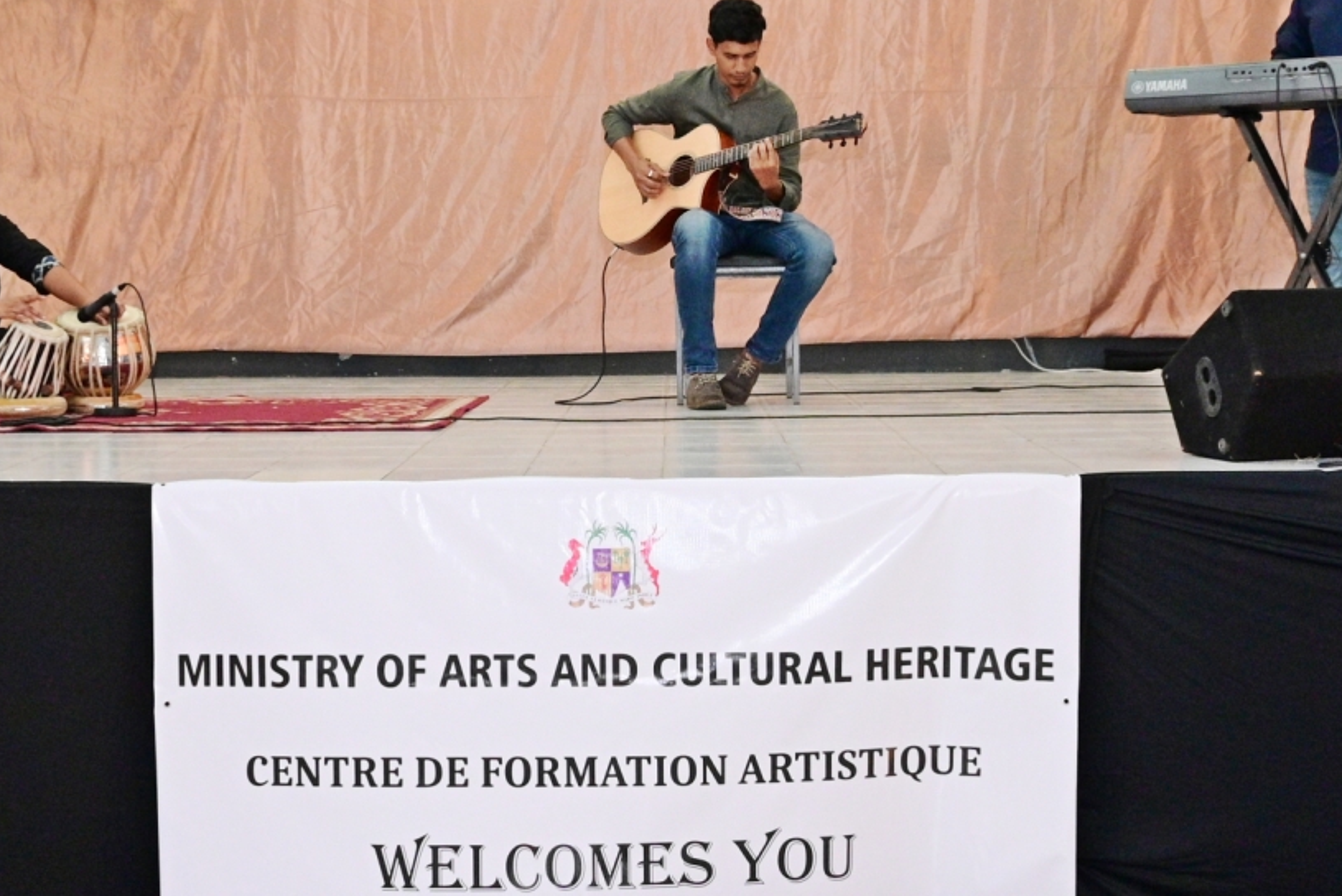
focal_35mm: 49
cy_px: 345
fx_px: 1827
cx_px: 675
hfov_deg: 40.3
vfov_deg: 27.5
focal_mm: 26
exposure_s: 1/200
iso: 3200
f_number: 5.6
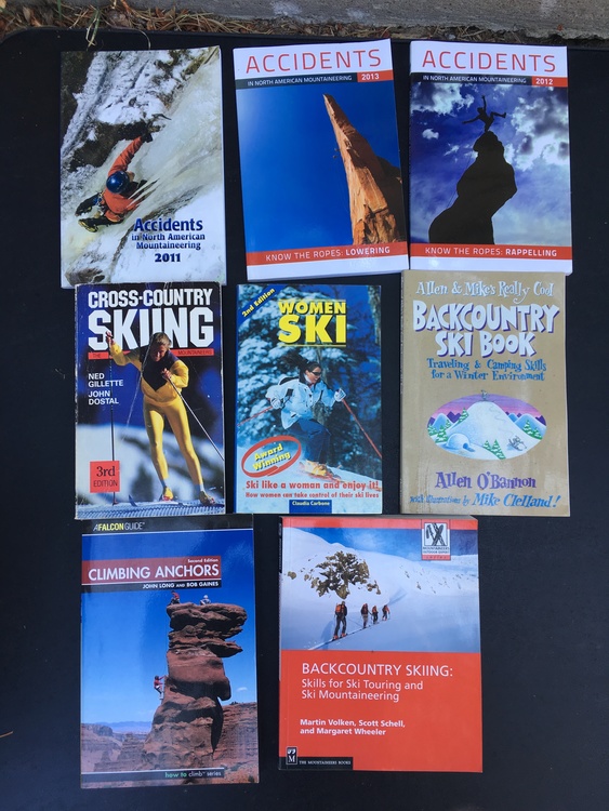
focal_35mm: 29
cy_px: 406
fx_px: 680
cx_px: 304
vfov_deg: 61.6
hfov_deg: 48.3
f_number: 2.2
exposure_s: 1/60
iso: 25
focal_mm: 4.15
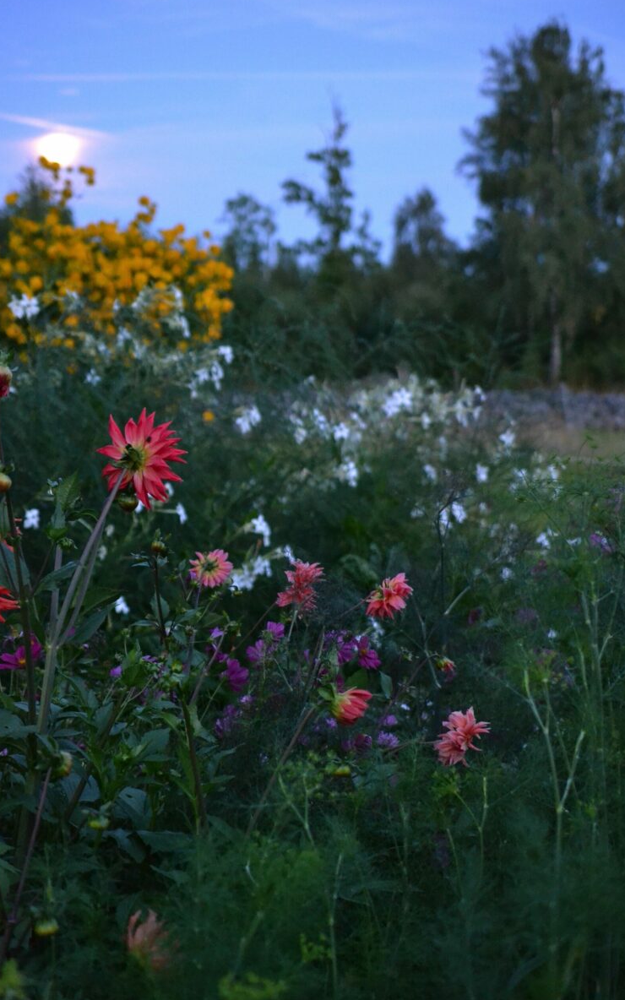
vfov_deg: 33.0
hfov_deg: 21.0
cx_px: 304
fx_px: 1690
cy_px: 495
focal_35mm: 62
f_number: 2.8
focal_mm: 40
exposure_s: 1/25
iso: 3200
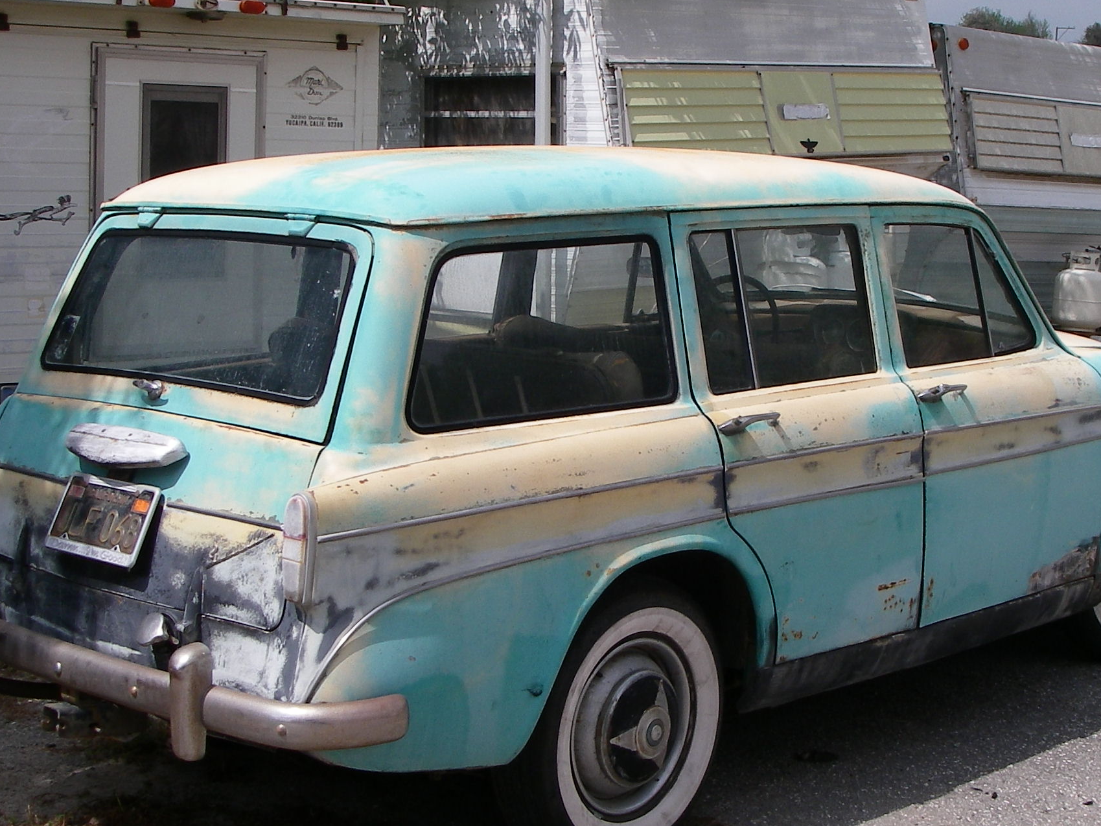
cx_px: 636
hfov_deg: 30.7
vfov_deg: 23.3
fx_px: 2004
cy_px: 397
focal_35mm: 63
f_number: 6.6
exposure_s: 1/250
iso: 64
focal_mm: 6.3
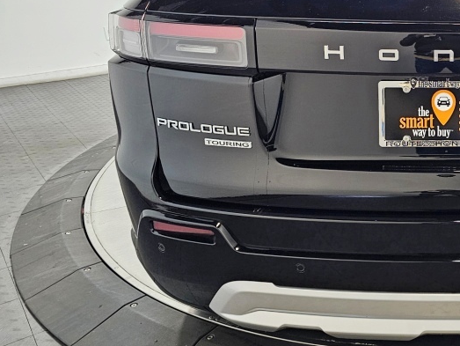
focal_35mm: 45
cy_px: 121
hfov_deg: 38.2
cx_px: 442
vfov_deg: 32.0
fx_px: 598
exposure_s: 1/40
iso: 500
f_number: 1.7
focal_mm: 6.3
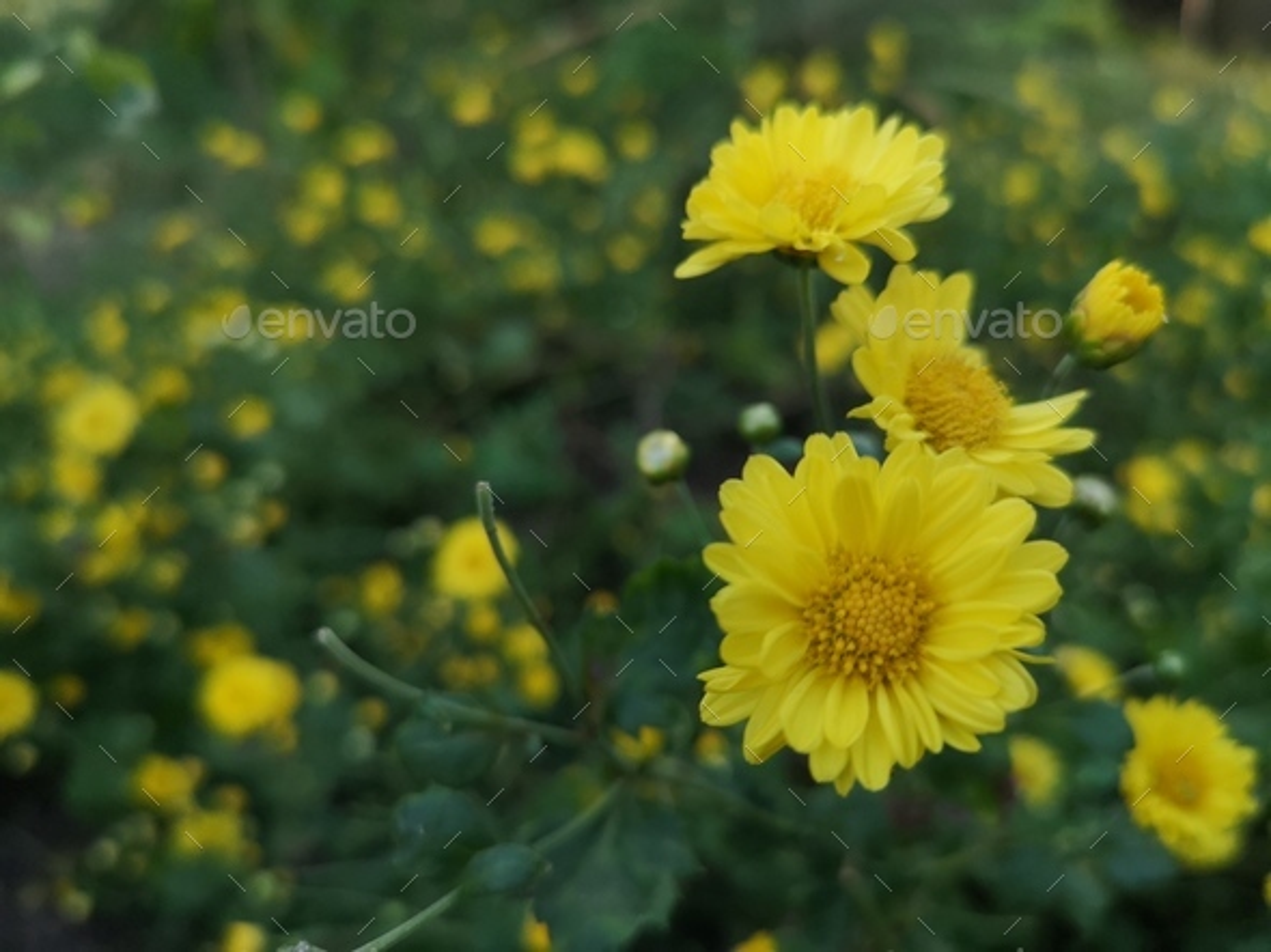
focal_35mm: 27
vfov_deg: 51.3
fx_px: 991
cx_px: 636
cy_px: 476
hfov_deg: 65.3
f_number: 1.8
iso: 250
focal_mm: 5.58
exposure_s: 1/1427
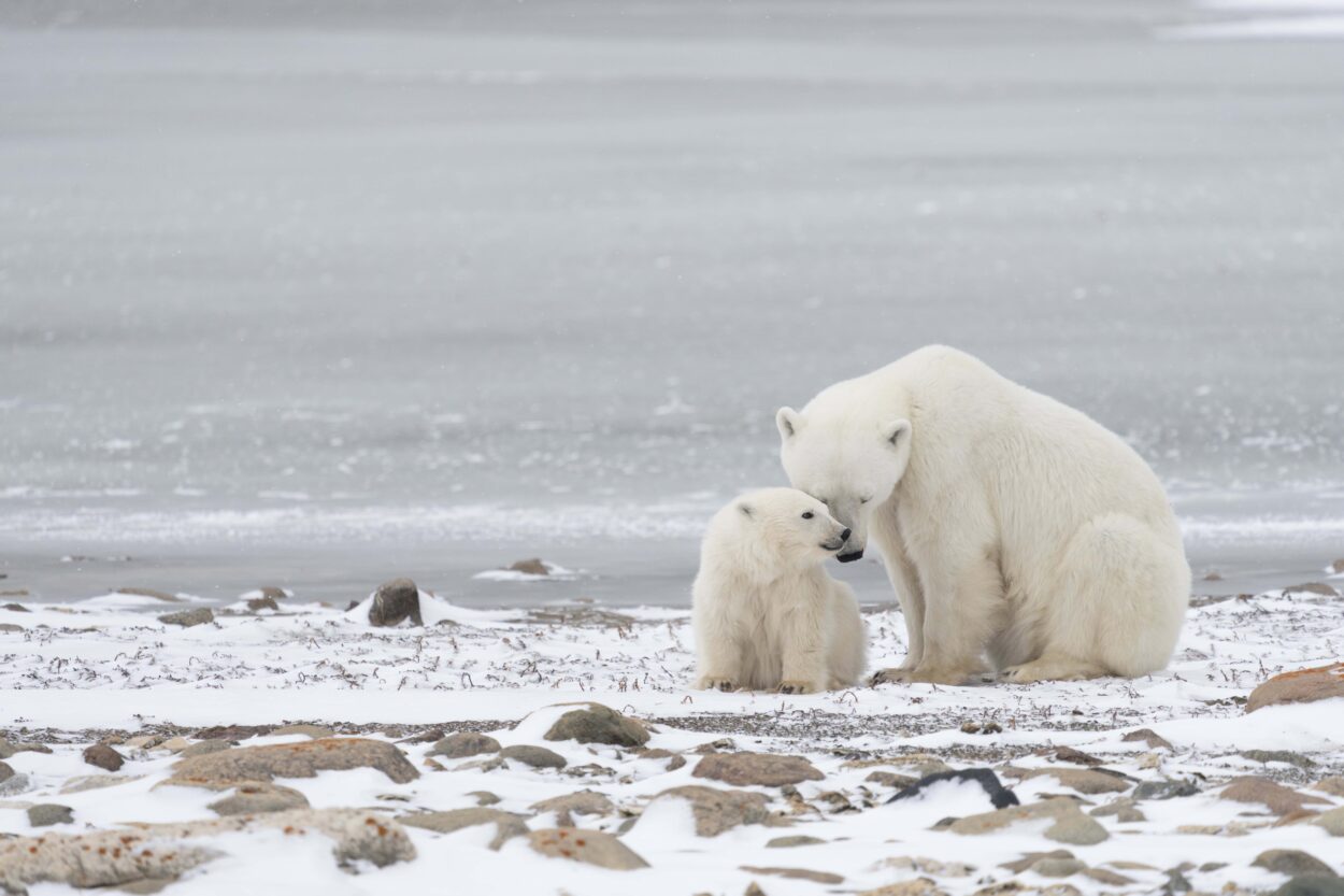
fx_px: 22395
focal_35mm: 600
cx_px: 672
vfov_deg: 2.3
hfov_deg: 3.4
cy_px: 448
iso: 1250
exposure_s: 1/1600
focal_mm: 600
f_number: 6.3
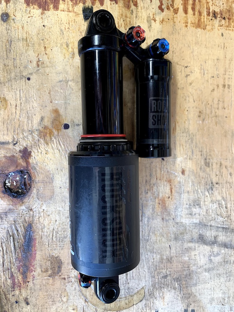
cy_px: 156
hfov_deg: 53.1
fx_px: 234
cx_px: 117
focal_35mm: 26
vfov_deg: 67.3
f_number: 1.8
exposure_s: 1/60
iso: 125
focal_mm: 4.25
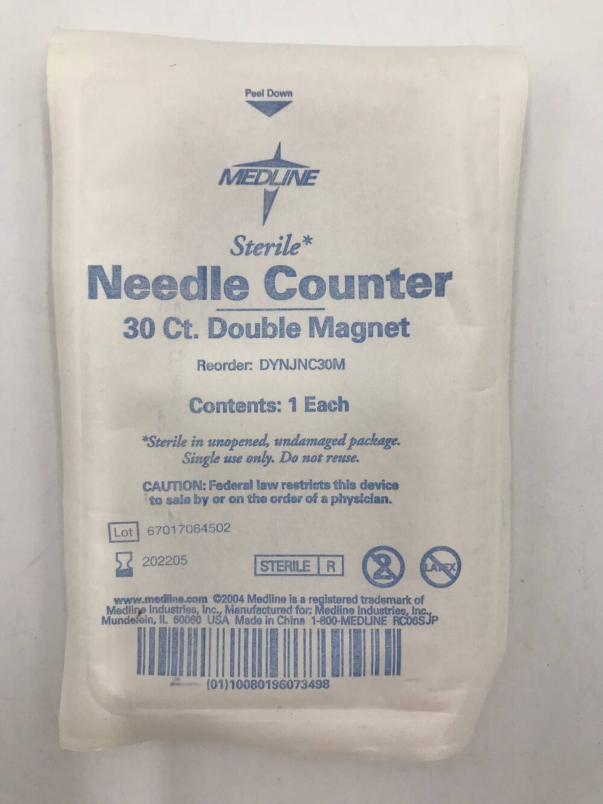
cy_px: 402
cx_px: 302
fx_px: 650
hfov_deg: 49.8
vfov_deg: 63.4
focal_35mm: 28
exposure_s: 1/60
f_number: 1.8
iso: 32
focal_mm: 3.99
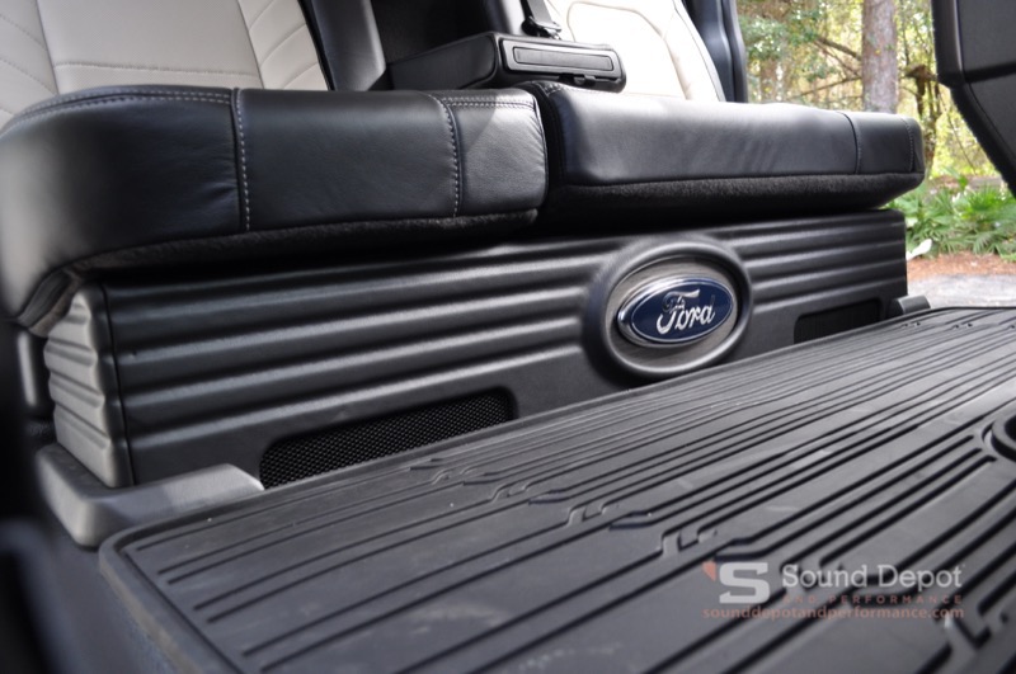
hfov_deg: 67.5
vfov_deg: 47.8
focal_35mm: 27
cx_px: 508
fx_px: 761
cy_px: 337
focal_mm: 18
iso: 400
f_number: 4.5
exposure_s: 1/80
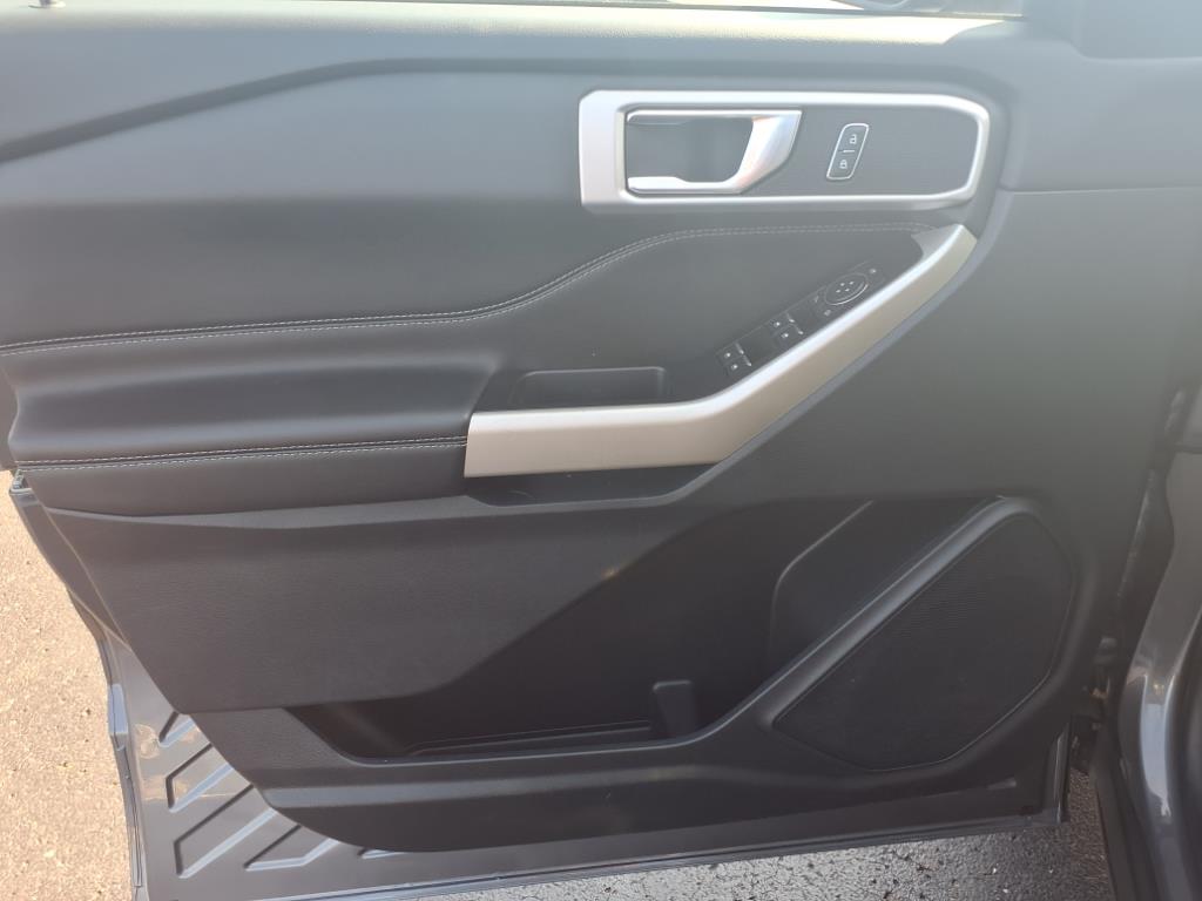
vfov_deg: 51.4
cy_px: 450
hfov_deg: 65.3
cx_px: 601
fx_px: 938
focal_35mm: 27
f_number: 1.9
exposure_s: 1/147
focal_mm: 3.58
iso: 40
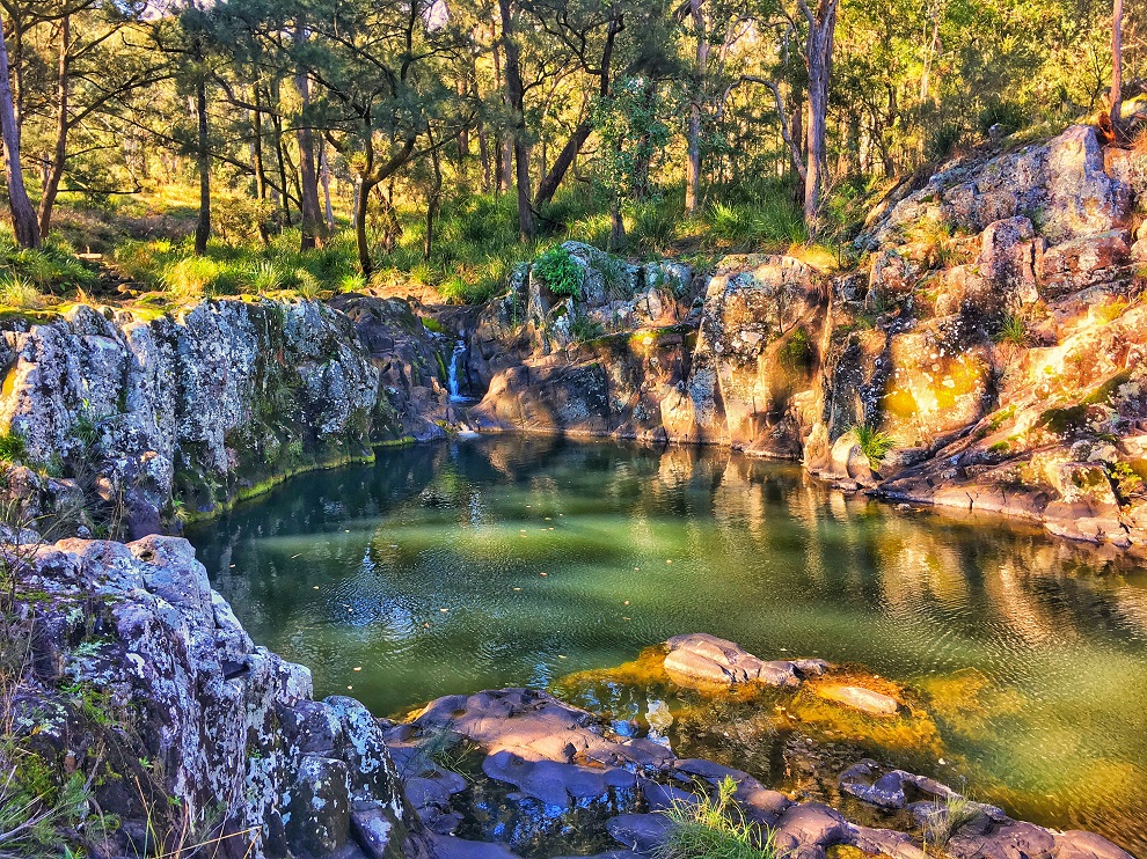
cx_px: 574
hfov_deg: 61.7
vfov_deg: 48.2
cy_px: 430
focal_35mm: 29
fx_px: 961
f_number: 2.2
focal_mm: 4.15
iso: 25
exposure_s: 1/50
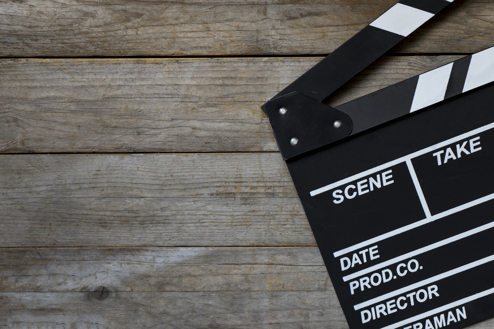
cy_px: 164
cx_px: 247
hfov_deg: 29.7
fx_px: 933
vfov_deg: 20.0
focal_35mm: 68
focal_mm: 68
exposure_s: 1/100
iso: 250
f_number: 5.6
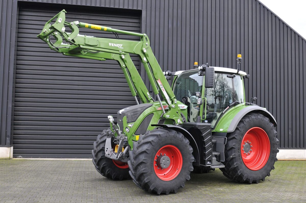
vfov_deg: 32.9
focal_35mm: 40
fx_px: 344
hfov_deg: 48.0
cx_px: 153
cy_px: 102
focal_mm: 27
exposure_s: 1/60
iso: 400
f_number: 4
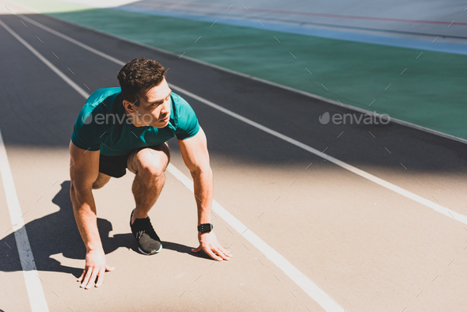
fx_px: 649
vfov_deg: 27.0
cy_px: 156
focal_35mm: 50
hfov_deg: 39.6
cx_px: 234
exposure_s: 1/1000
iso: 160
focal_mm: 50
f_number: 3.5
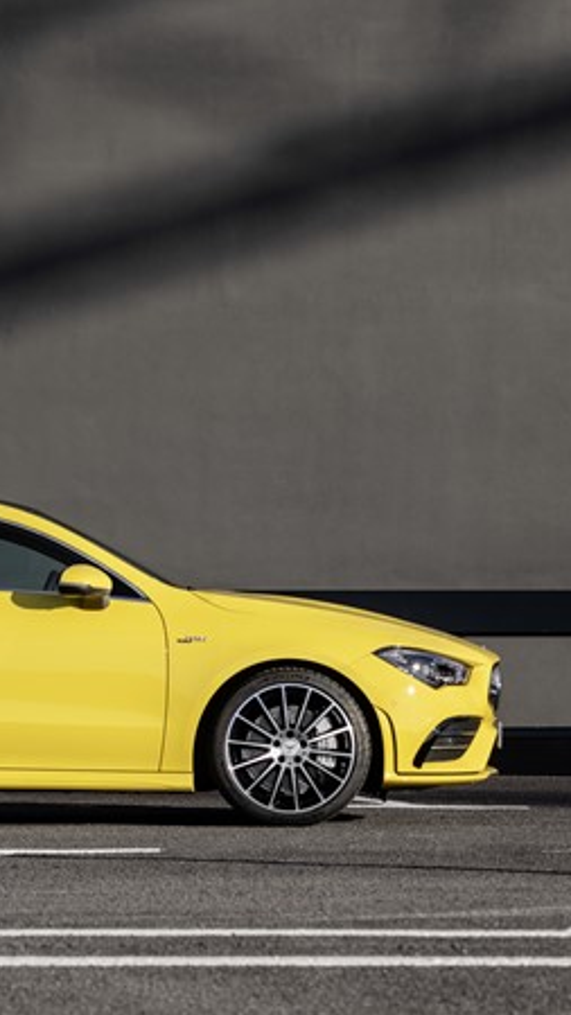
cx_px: -45
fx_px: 4470
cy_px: 506
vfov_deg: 13.0
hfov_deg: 7.3
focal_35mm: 166
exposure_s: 1/320
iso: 100
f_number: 8
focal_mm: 105
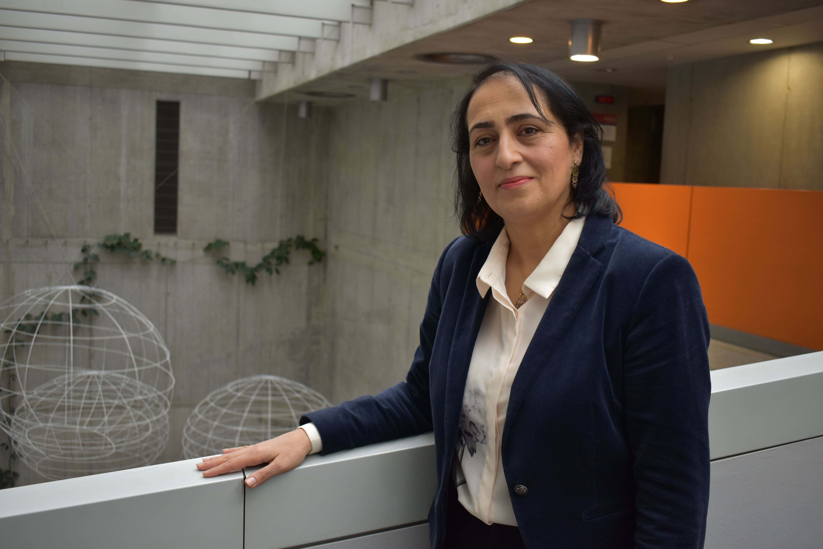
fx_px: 823
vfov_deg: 36.9
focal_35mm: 36
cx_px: 412
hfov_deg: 53.1
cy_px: 274
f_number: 4
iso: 400
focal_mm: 24
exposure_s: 1/60
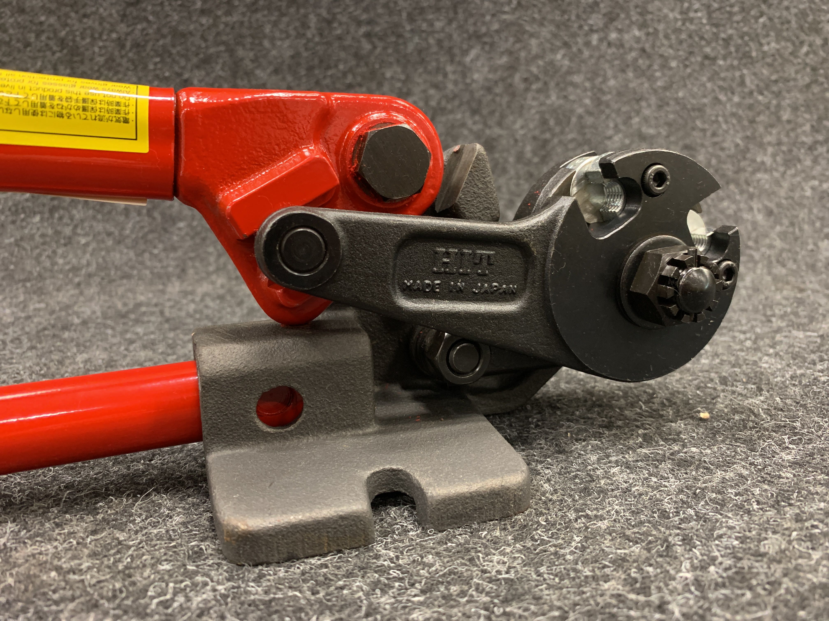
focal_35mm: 26
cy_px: 310
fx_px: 623
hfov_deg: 67.3
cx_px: 414
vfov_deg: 53.1
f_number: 1.8
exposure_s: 1/40
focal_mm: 4.25
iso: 400
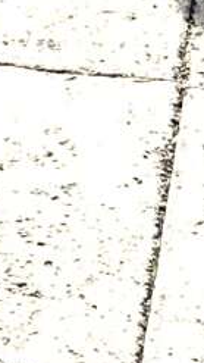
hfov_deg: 4.4
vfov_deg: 6.9
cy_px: -817
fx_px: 2605
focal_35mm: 271
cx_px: -302
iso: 80
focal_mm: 6.86
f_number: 1.78
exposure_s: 1/6623
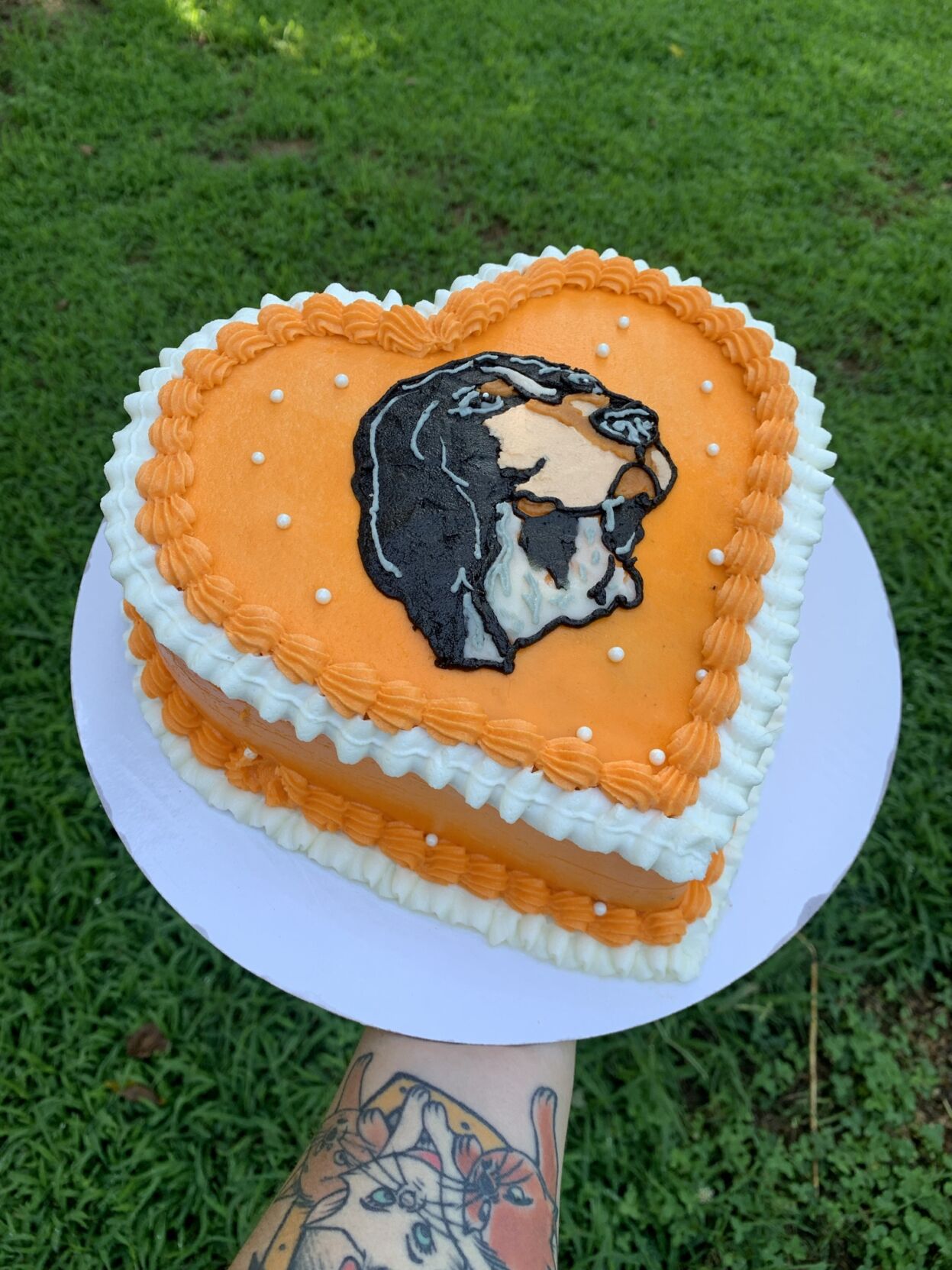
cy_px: 635
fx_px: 954
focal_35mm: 26
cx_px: 476
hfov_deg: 53.1
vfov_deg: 67.3
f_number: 1.8
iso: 25
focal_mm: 4.25
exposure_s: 1/208
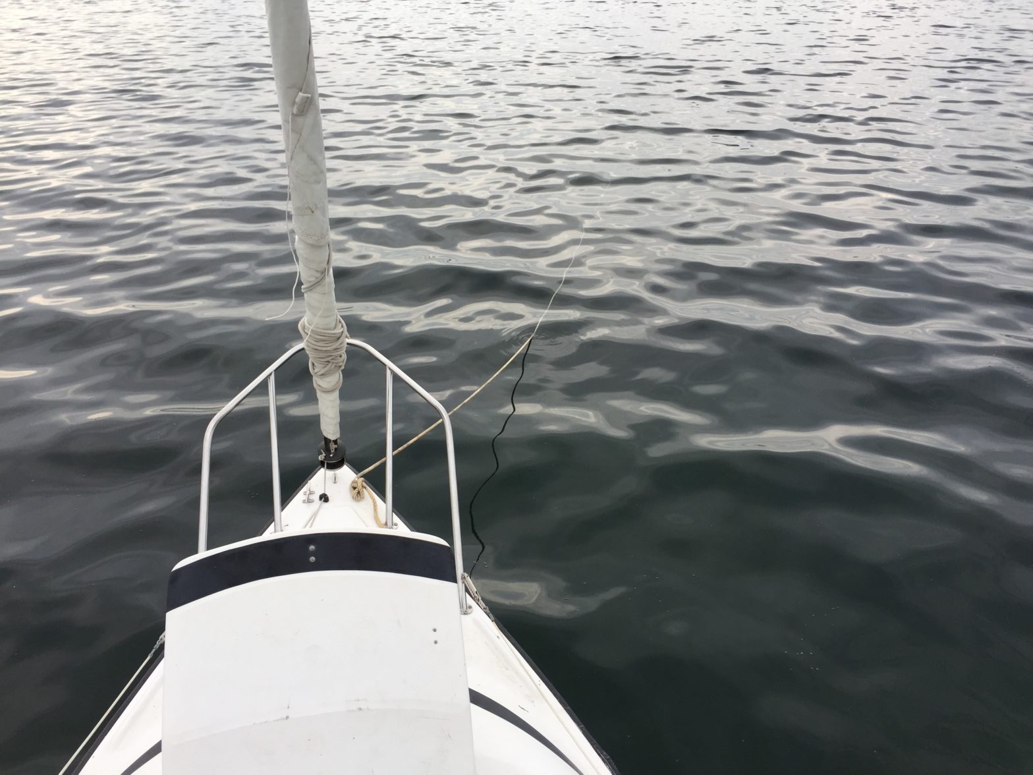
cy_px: 388
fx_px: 865
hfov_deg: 61.7
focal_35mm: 29
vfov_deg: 48.2
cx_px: 516
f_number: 2.2
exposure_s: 1/151
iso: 32
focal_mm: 4.15
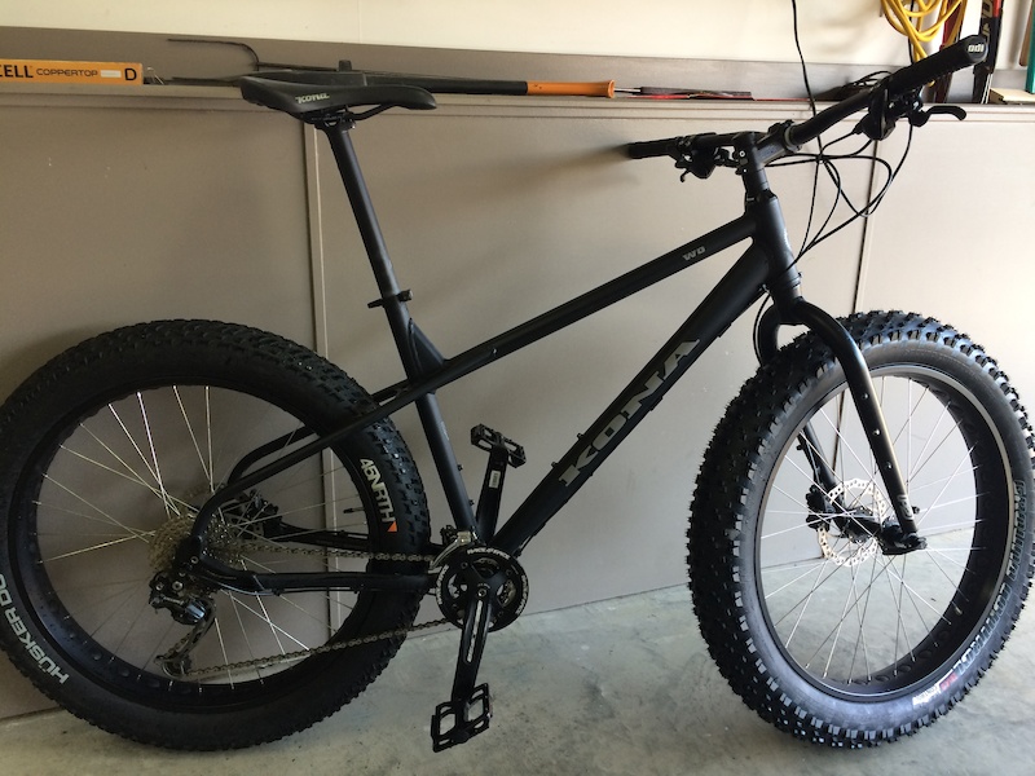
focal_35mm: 29
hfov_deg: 61.7
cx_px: 518
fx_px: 867
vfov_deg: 48.2
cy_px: 388
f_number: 2.2
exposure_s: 1/40
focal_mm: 4.15
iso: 40
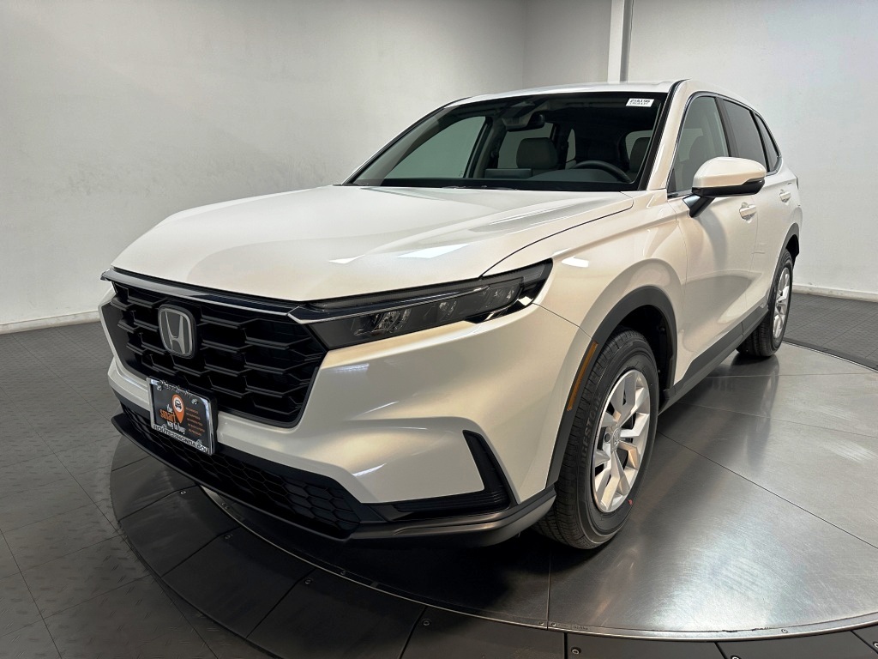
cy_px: 330
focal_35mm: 24
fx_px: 609
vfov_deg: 56.8
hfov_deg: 71.6
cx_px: 439
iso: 160
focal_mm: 6.86
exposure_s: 1/60
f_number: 1.78
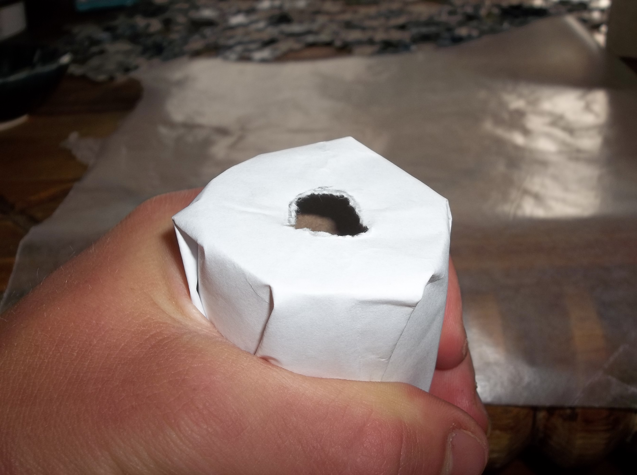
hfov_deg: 50.2
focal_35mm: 37
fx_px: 680
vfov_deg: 38.6
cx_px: 318
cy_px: 238
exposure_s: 1/40
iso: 80
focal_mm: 6.6
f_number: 4
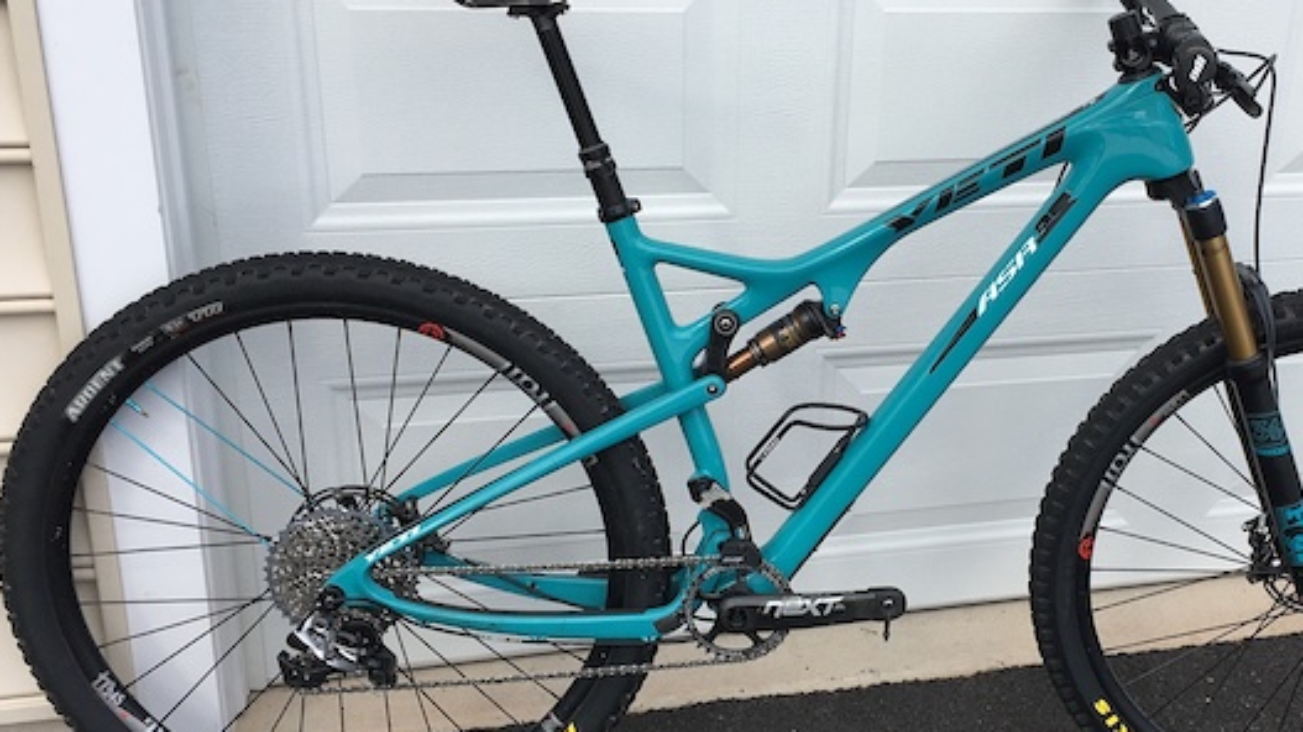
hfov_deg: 42.1
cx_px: 912
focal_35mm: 48
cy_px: 420
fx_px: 1658
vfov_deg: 24.9
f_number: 2.2
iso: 25
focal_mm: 4.15
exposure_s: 1/754
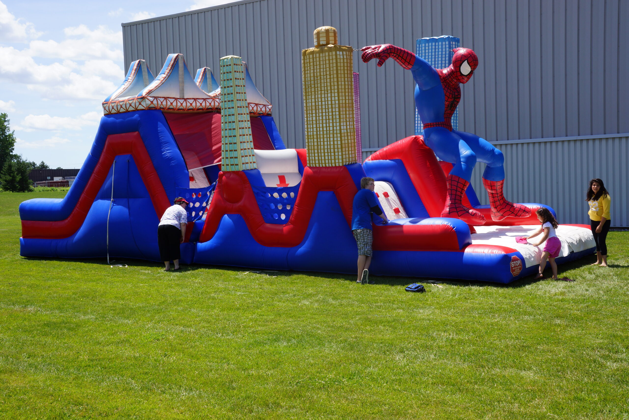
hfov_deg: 43.6
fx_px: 786
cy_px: 210
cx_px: 314
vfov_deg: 29.9
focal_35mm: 45
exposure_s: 1/125
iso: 100
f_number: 13
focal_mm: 30
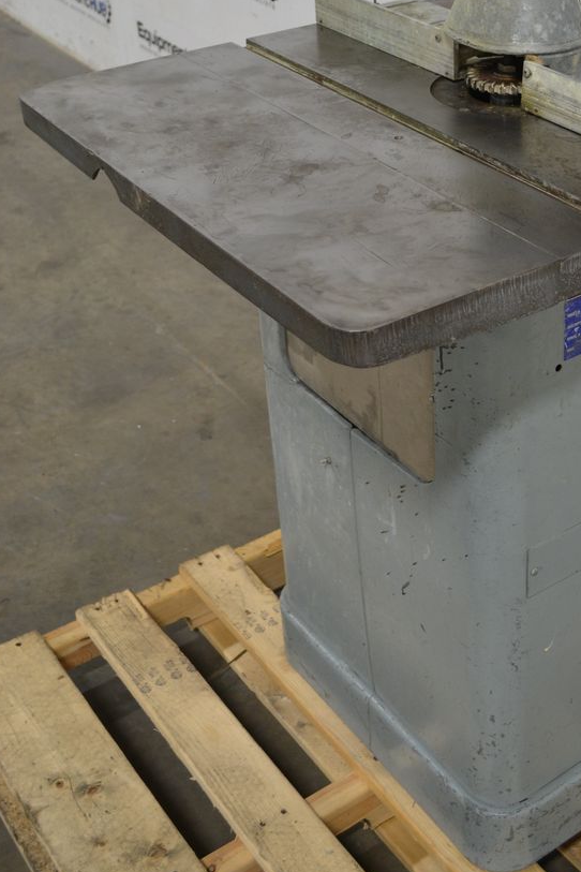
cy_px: 255
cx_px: 483
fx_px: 1235
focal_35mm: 51
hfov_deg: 25.9
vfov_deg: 38.2
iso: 400
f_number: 3.8
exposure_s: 1/50
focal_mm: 20
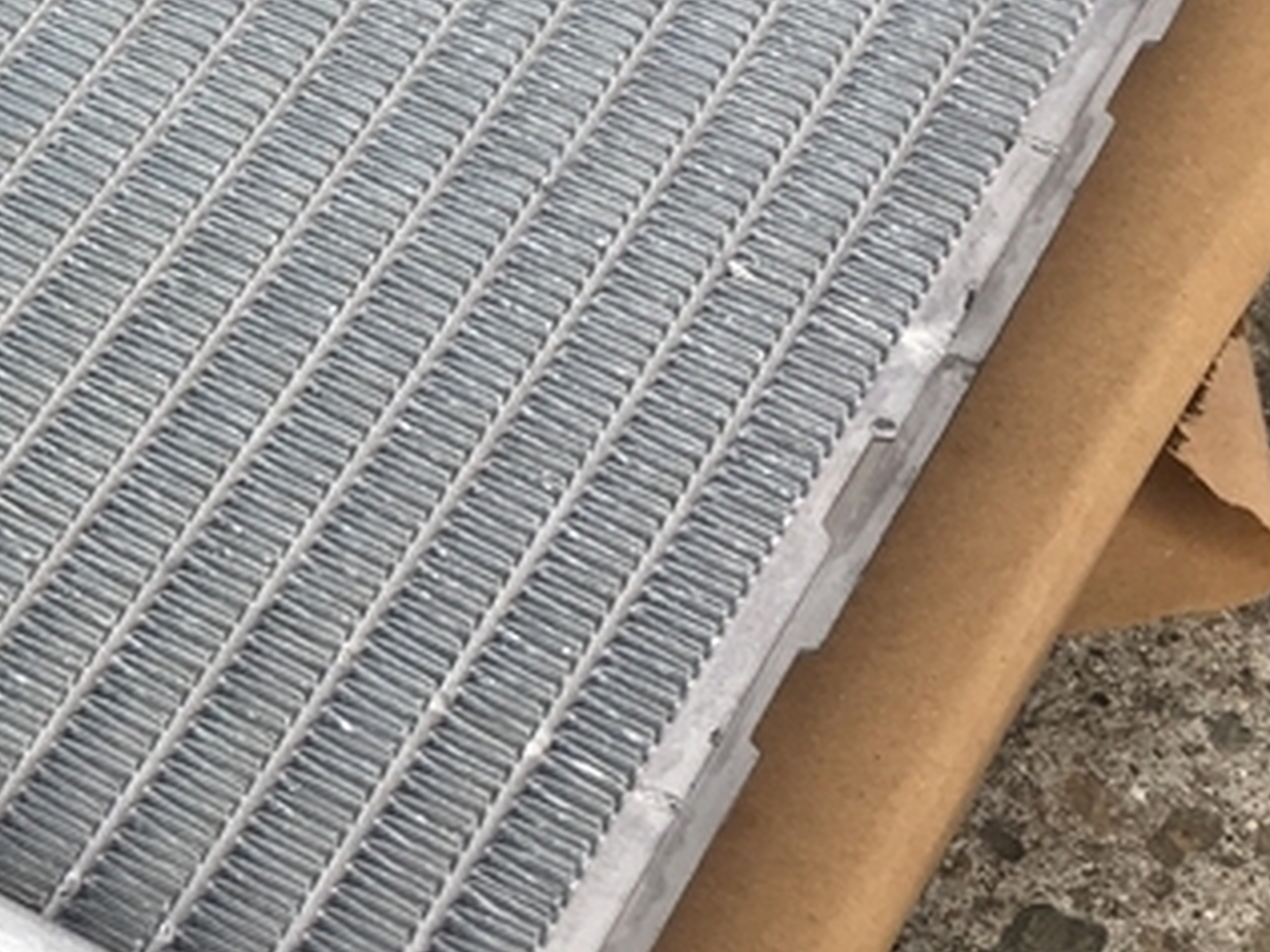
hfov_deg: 16.3
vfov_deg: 13.3
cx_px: -631
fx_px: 4036
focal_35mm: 110
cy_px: 0
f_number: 2.2
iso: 25
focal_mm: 4.15
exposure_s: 1/153
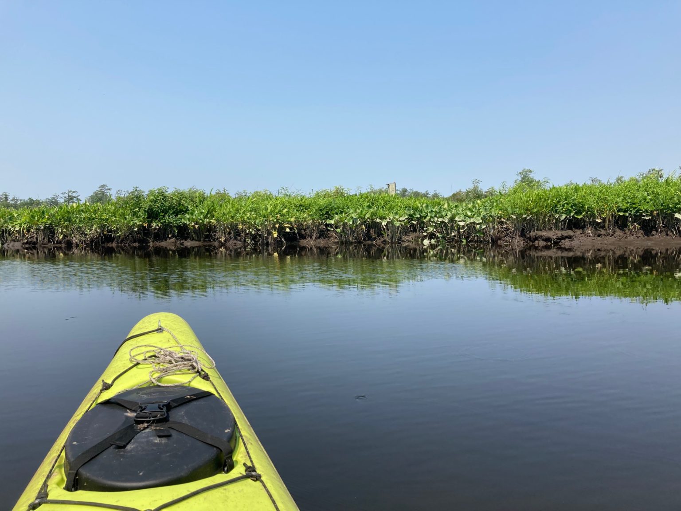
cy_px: 256
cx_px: 340
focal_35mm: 28
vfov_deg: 49.7
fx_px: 551
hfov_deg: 63.4
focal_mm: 3.99
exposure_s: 1/1869
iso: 20
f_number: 1.8
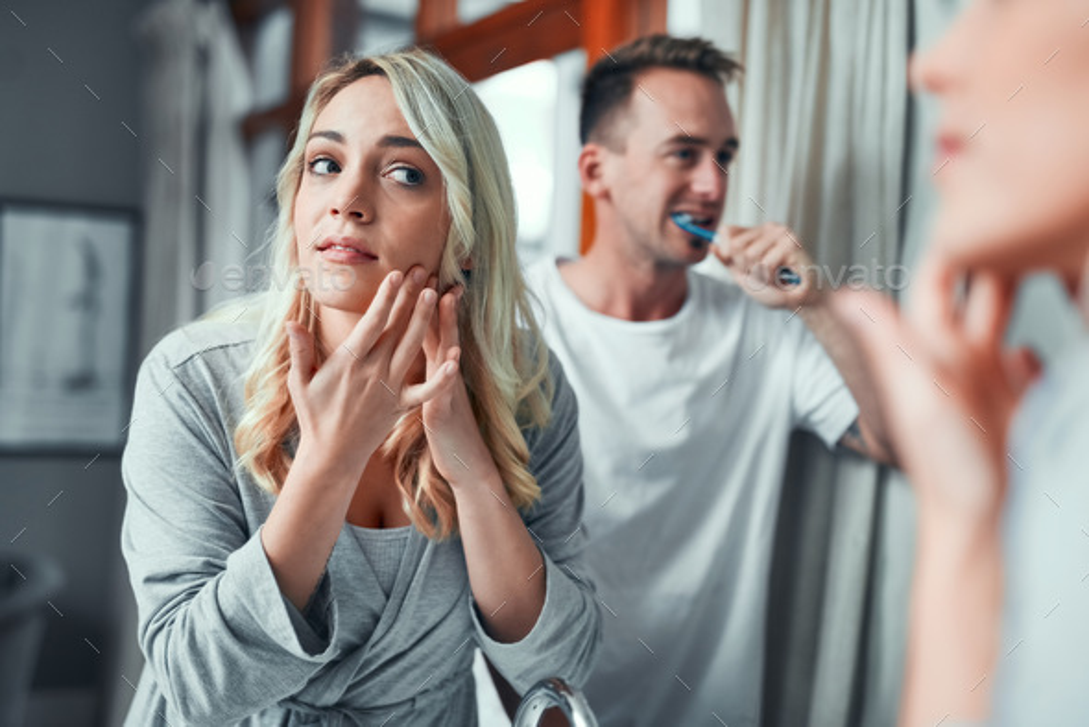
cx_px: 544
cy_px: 364
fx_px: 1513
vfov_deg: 27.0
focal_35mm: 50
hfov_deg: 39.6
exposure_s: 1/250
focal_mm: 50
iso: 320
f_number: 2
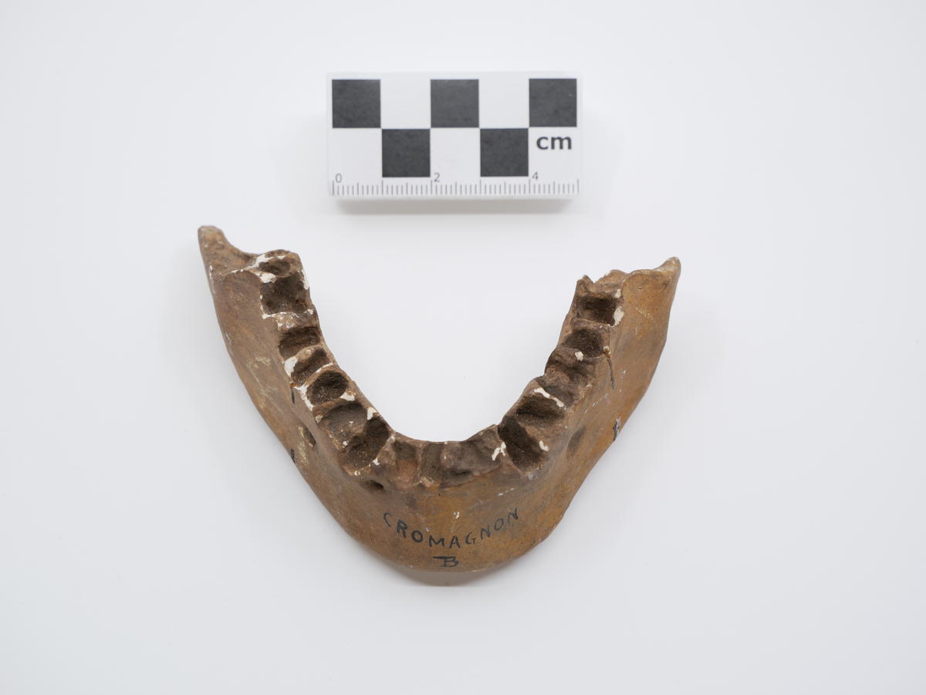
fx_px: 1766
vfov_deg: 22.3
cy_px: 348
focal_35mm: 66
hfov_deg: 29.4
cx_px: 463
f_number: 7.1
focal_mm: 33
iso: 200
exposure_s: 1/60
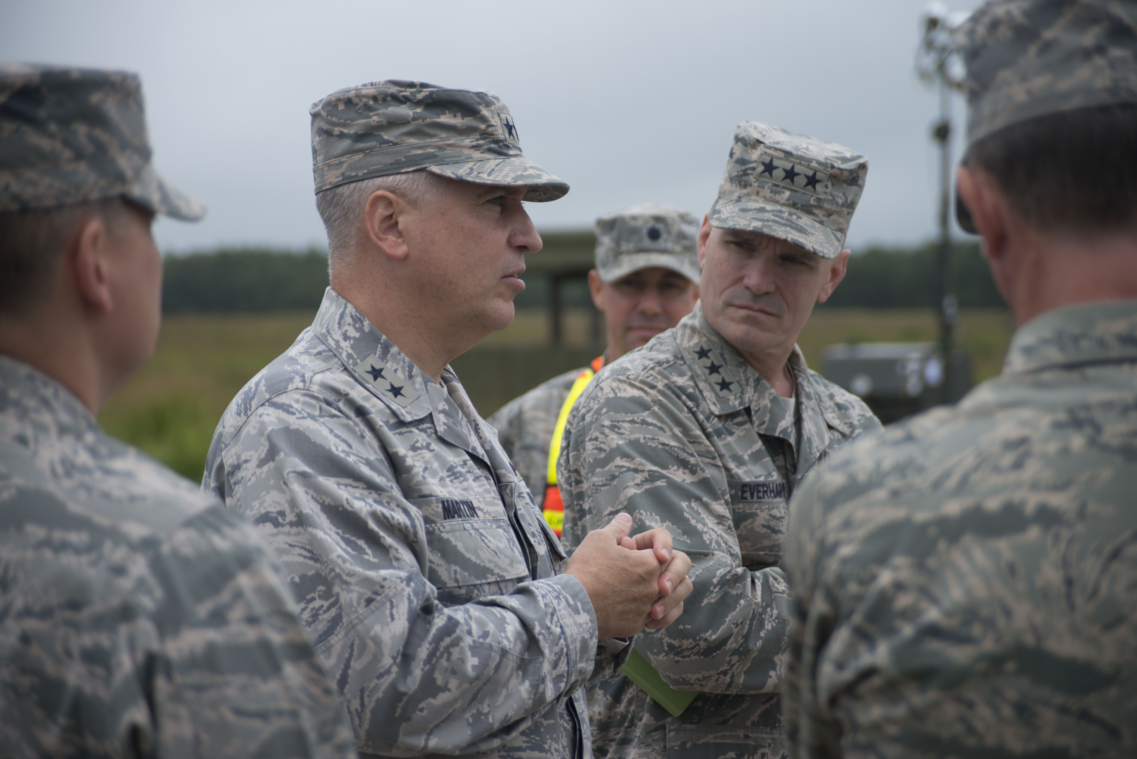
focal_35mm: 105
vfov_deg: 13.1
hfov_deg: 19.5
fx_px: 3317
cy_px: 380
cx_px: 568
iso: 400
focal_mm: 105
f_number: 4.5
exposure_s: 1/2000
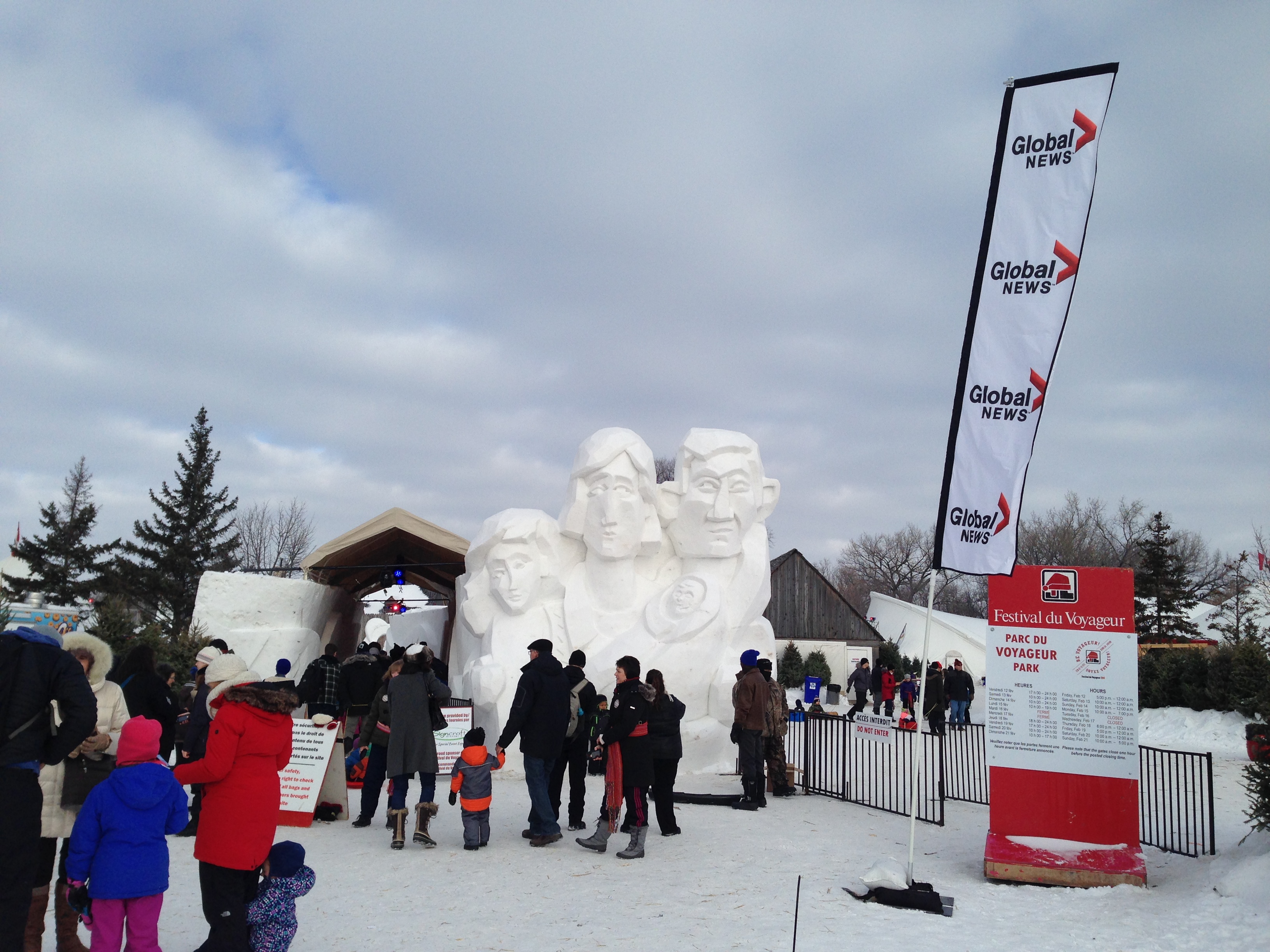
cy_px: 476
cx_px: 635
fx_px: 1211
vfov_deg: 42.9
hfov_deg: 55.4
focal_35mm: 33
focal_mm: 4.12
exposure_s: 1/2584
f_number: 2.4
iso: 50
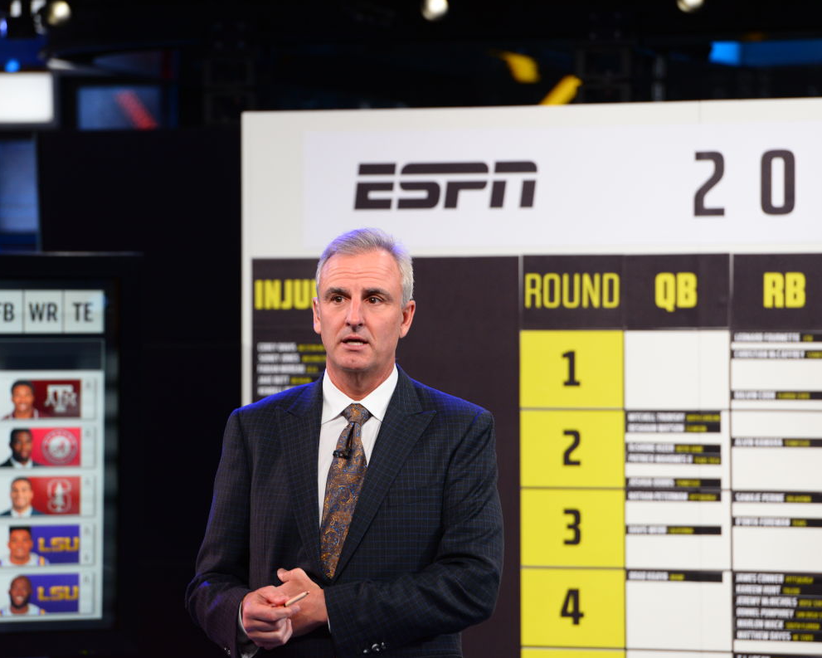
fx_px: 5523
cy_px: 329
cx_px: 370
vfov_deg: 6.8
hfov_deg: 8.5
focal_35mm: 227
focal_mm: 200
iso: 1250
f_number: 5.6
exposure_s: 1/160
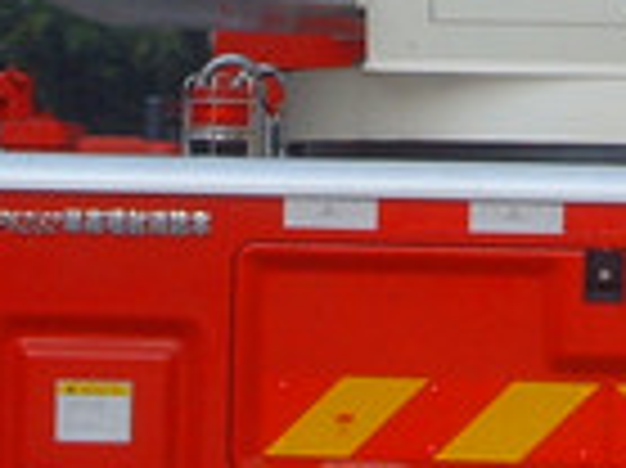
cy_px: -135
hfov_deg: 9.4
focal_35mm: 210
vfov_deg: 7.0
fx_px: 3794
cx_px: 635
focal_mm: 6.6
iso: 50
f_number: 6.3
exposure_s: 1/125
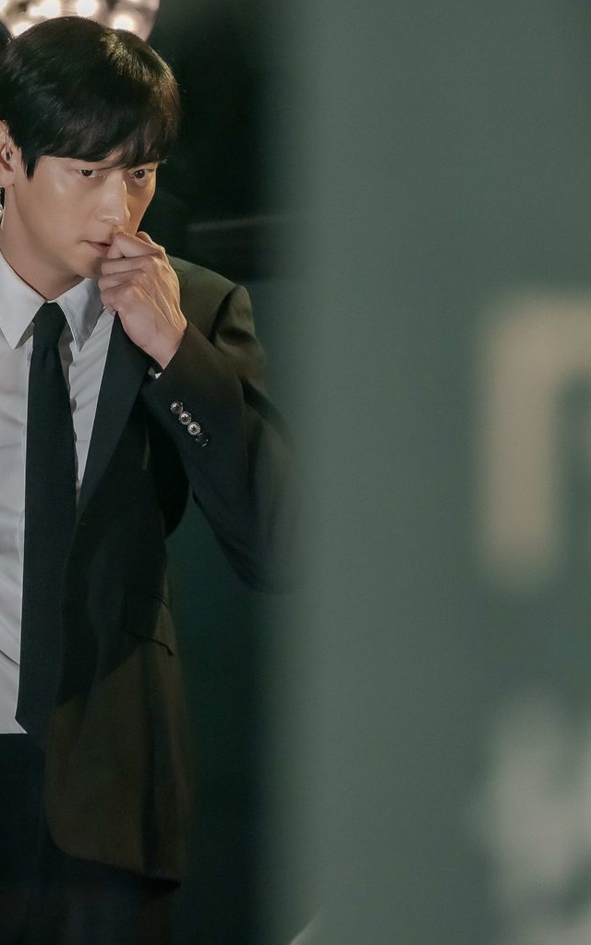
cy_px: 457
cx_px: 234
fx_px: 24637
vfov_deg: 2.2
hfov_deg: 1.4
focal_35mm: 956
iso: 6400
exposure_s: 1/160
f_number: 7.1
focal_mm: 600
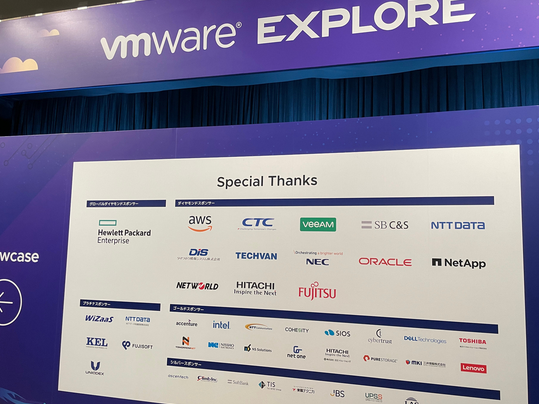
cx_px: 286
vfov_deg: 48.2
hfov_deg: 61.6
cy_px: 202
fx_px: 452
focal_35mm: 29
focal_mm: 4.2
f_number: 1.6
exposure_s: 1/50
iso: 80
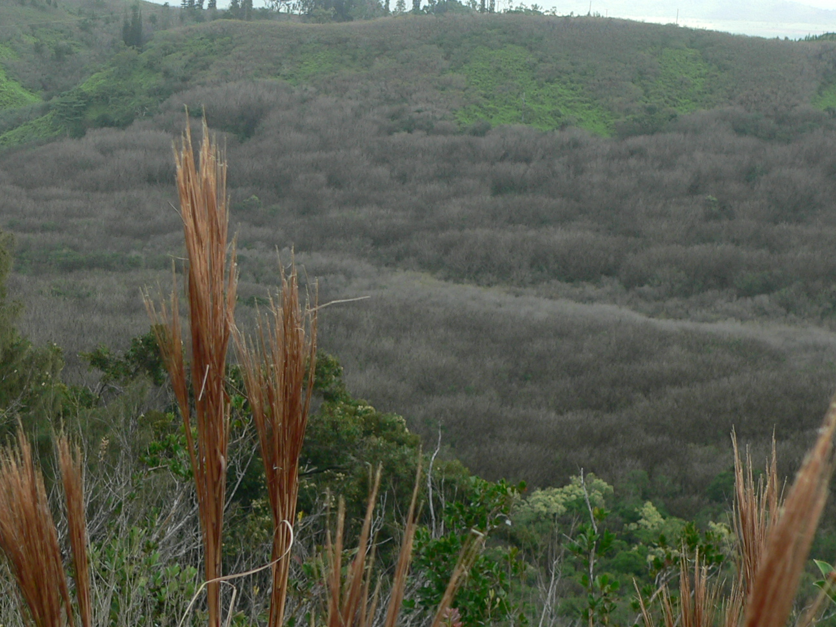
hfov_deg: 24.7
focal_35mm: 79
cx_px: 377
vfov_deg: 18.7
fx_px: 1908
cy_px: 263
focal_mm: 8.3
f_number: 4
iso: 80
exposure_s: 1/125
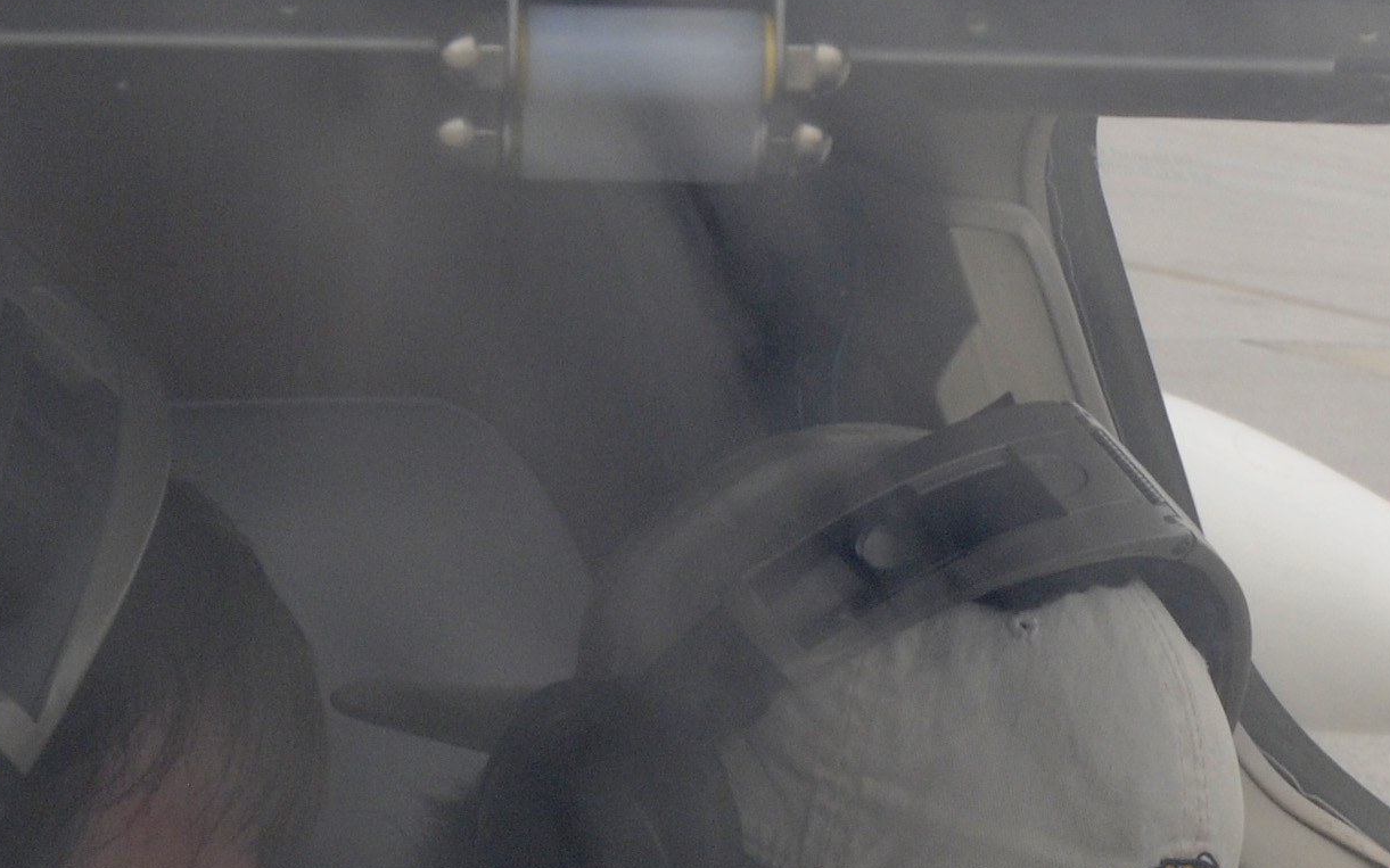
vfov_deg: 10.7
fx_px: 4470
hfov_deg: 17.4
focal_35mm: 118
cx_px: 1260
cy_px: 1355
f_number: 13
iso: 320
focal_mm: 22
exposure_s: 1/200
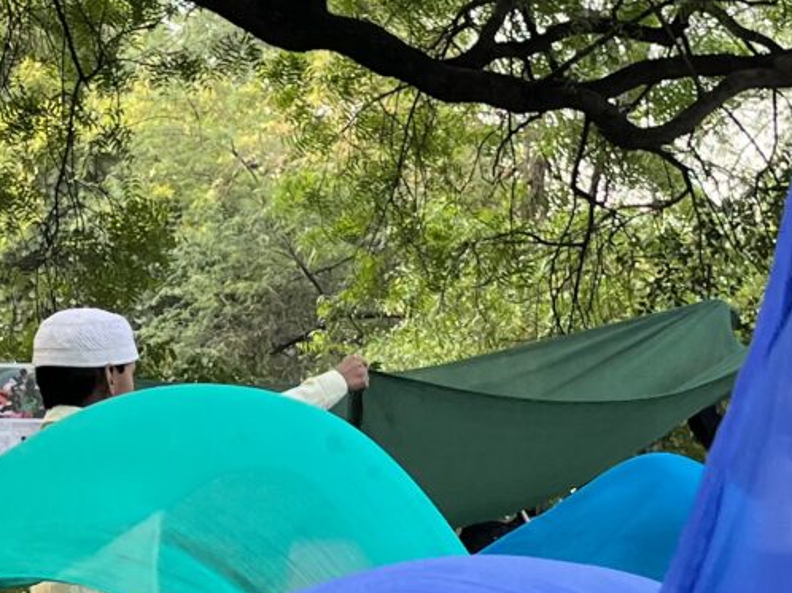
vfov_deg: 13.8
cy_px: 405
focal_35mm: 107
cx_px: 332
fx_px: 2447
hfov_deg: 18.4
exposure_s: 1/144
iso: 64
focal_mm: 5.1
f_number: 1.6
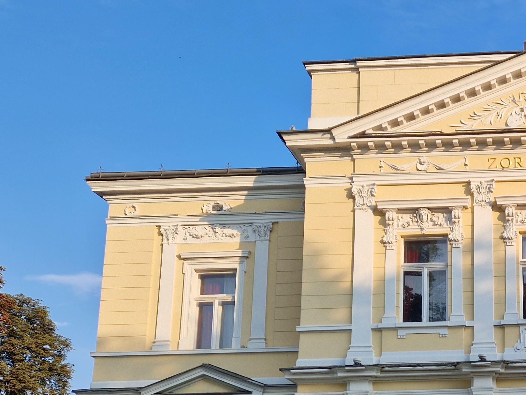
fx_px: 866
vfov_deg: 25.0
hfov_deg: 31.4
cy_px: 344
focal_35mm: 57
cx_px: 518
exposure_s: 1/1032
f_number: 1.8
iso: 50
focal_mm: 5.4
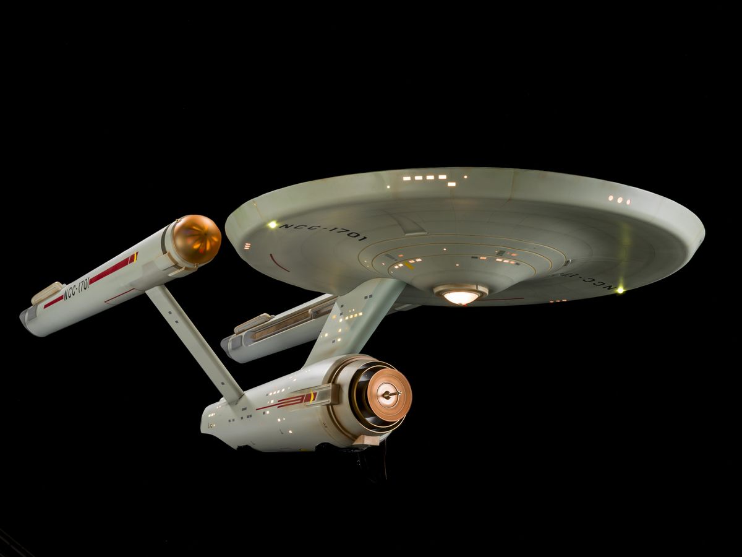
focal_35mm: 62
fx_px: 1329
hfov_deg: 31.2
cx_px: 371
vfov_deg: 23.7
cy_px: 278
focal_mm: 80
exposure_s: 3
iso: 200
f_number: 20
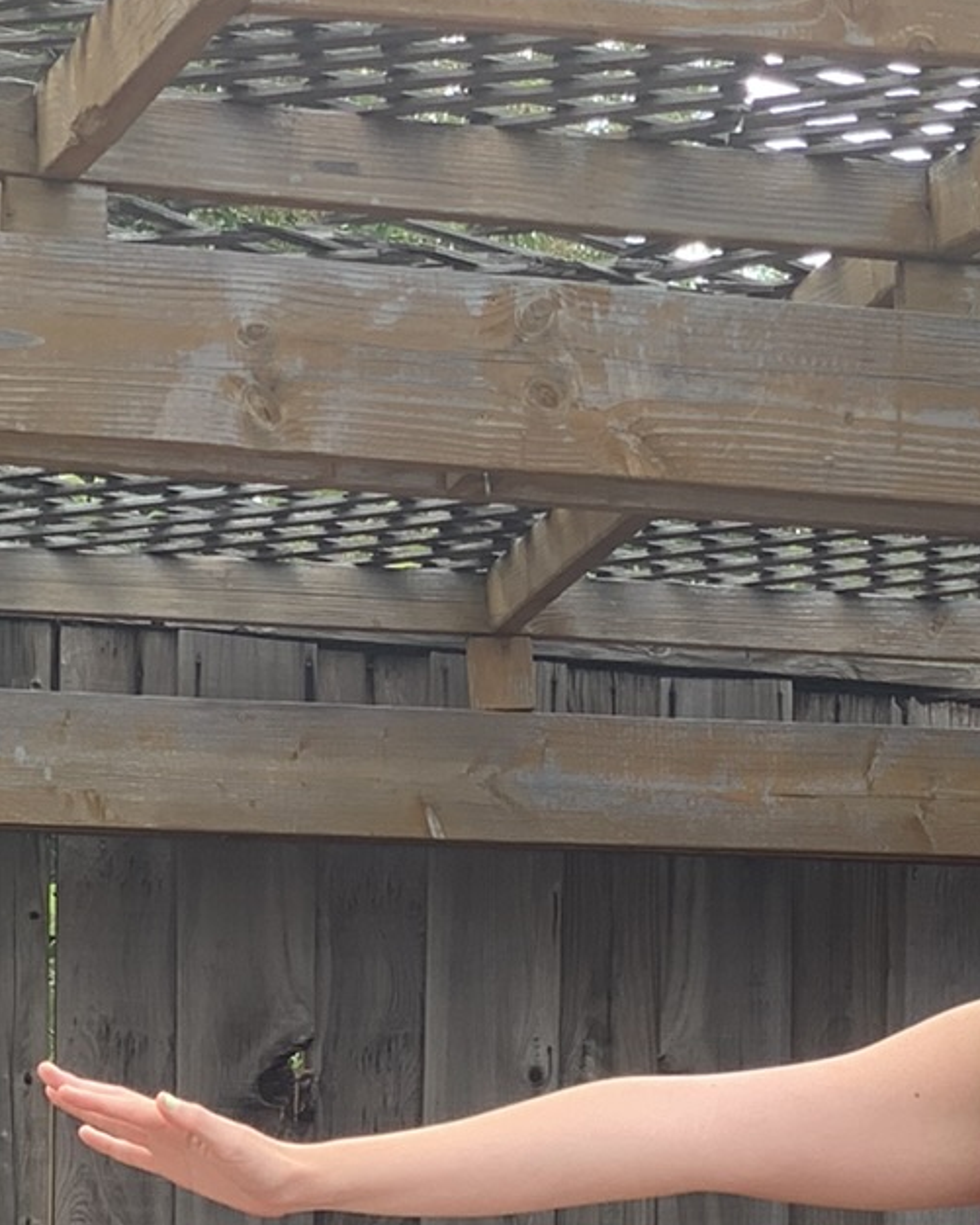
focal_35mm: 166
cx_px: 1281
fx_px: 6017
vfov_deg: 11.3
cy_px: 1603
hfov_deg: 9.2
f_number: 2.4
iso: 16
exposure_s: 1/128
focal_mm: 6
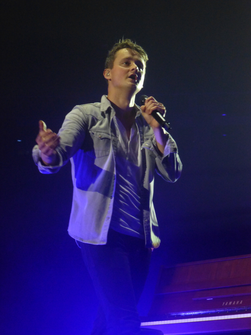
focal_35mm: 122
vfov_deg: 16.1
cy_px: 168
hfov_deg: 12.1
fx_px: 1179
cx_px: 126
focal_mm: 21.8
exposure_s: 1/160
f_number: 5.4
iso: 800
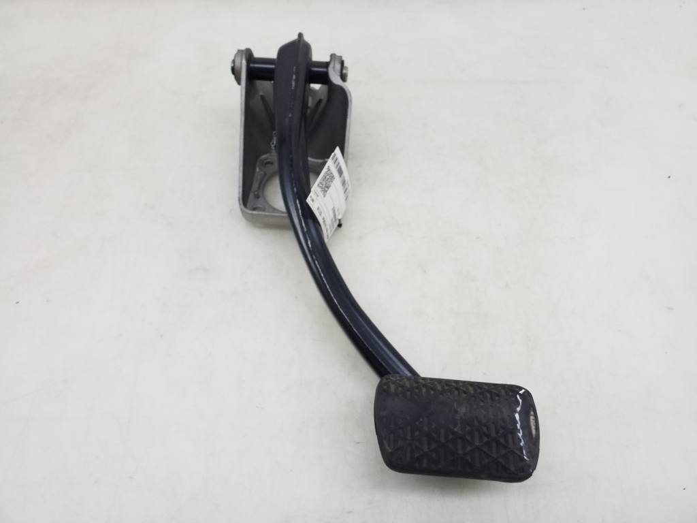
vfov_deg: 51.4
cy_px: 262
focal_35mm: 27
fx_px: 544
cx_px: 348
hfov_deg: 65.3
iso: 100
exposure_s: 1/50
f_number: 1.9
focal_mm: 3.6
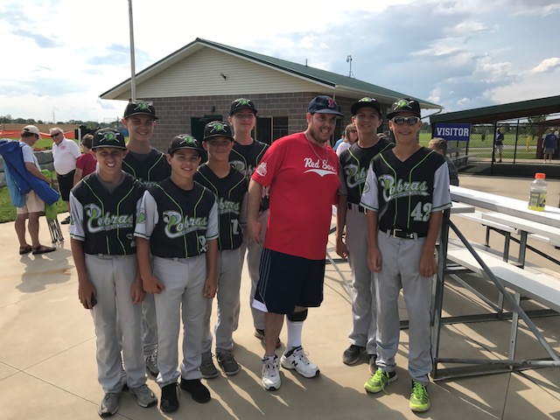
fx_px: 453
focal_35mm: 28
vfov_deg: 49.7
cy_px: 210
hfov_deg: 63.4
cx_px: 280
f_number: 1.8
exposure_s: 1/2179
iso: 20
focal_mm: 3.99
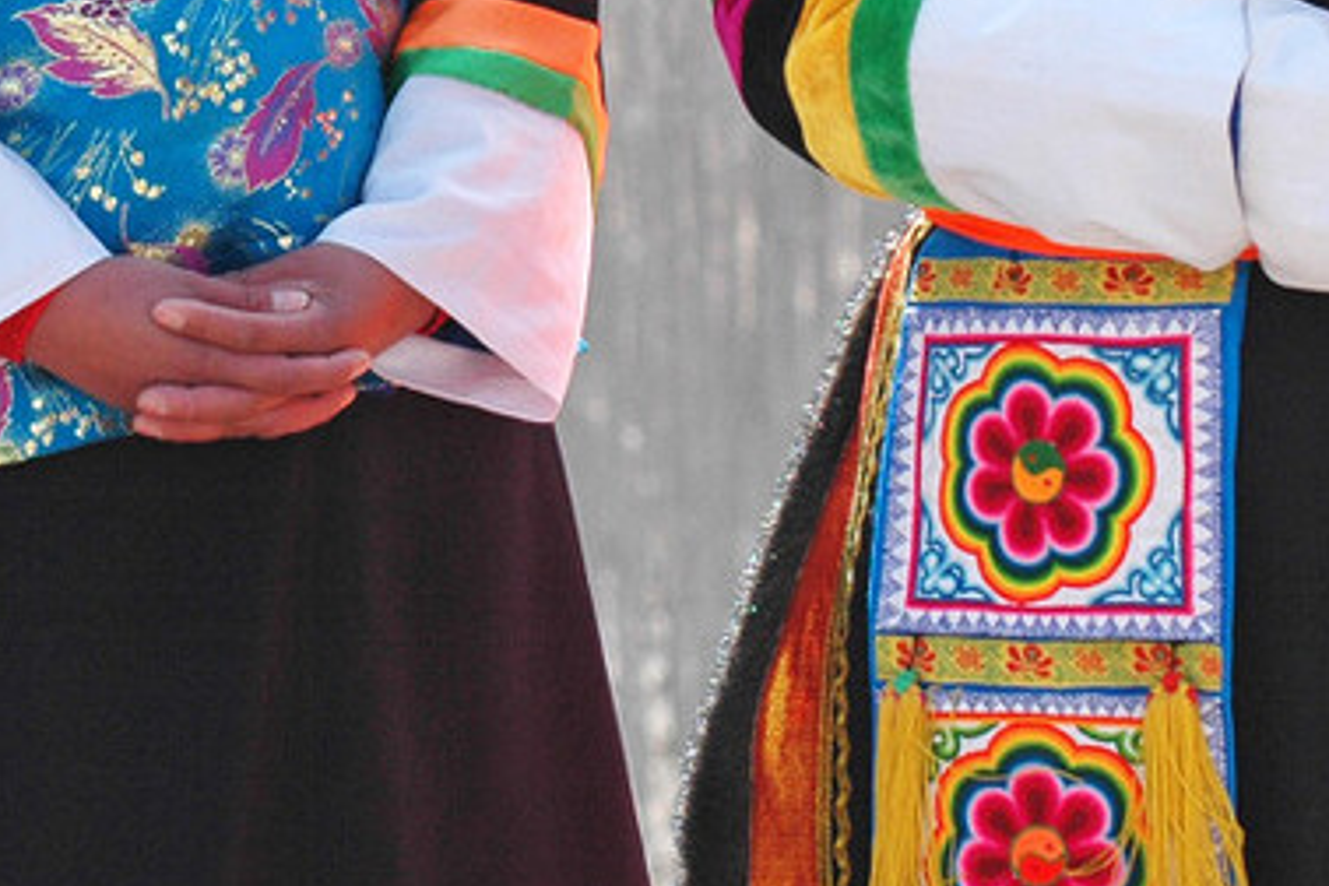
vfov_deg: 3.1
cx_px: -35
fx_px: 16168
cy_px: -396
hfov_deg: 4.7
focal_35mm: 438
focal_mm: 92
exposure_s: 1/640
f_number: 5.6
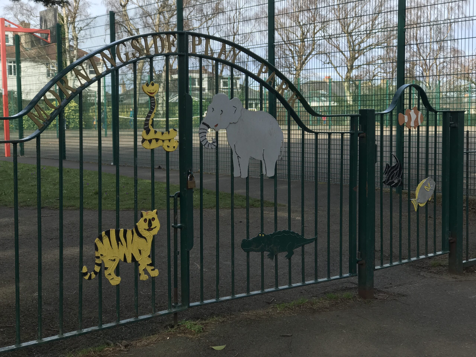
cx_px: 238
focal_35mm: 57
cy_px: 178
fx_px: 784
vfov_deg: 25.7
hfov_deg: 33.8
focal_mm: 6.6
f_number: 2.8
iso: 20
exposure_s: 1/229
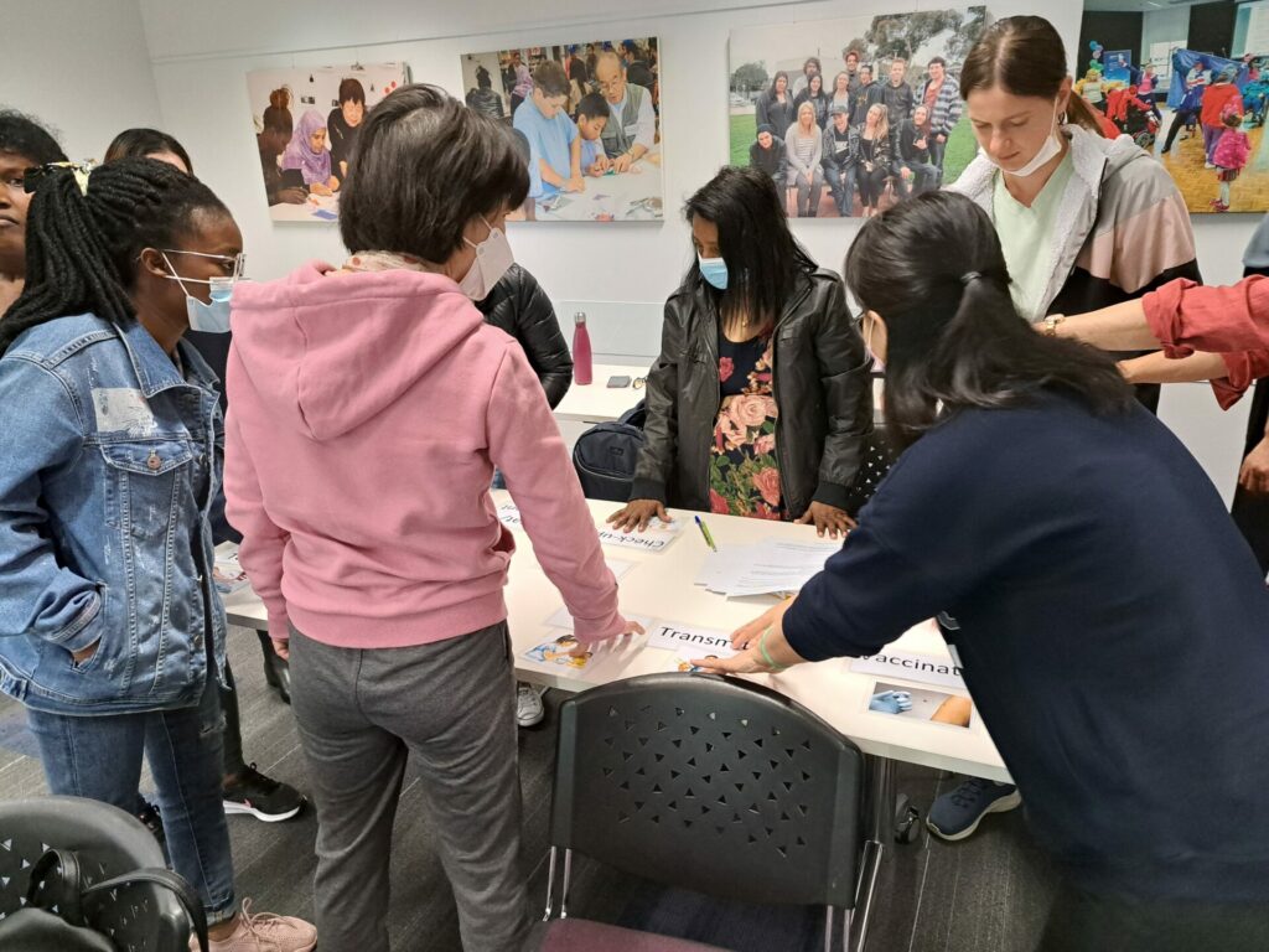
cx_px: 634
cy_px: 476
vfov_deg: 56.8
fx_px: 880
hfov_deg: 71.6
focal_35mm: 24
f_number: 1.8
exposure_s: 1/50
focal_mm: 5.23
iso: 320
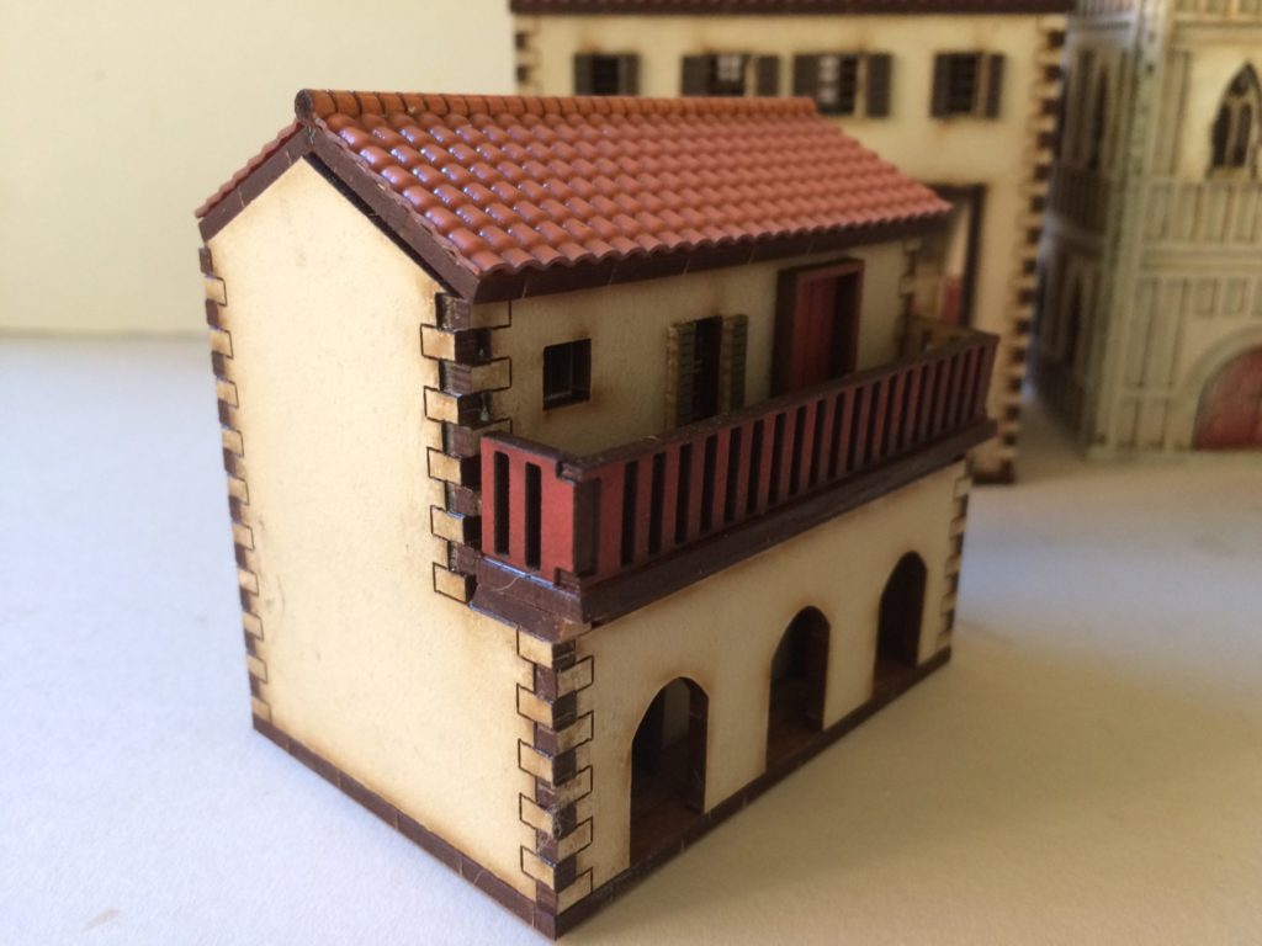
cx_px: 631
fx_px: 1057
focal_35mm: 29
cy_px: 473
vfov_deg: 48.2
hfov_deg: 61.7
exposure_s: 1/33
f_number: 2.2
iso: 160
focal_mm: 4.15
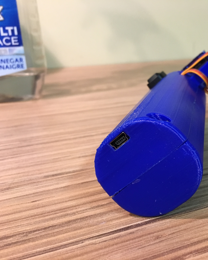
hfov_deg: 37.5
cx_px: 171
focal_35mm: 38
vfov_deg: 47.9
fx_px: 292
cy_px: 130
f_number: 2.2
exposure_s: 1/30
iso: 200
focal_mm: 4.15
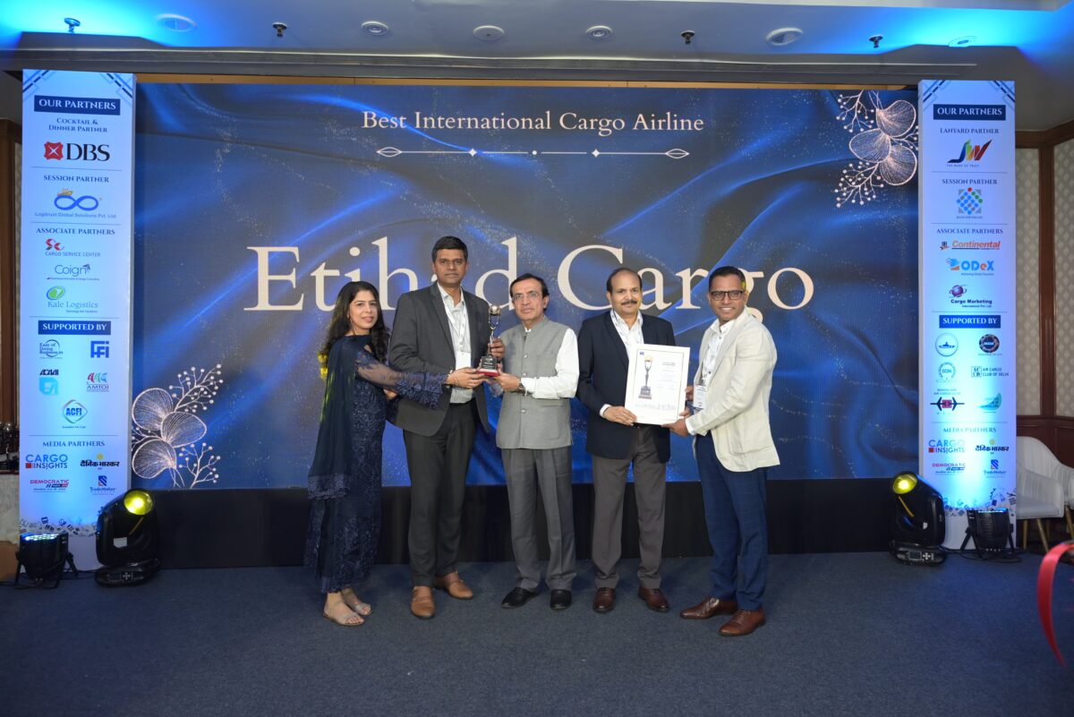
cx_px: 537
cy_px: 358
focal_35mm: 24
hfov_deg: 73.7
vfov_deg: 53.2
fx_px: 716
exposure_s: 1/160
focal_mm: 24
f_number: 4.5
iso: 1000
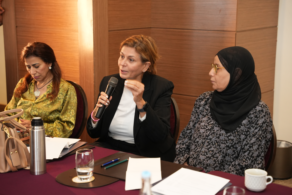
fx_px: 568
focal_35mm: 70
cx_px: 146
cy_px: 98
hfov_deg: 28.8
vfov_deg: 19.5
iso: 3200
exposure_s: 1/100
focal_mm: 70
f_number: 4
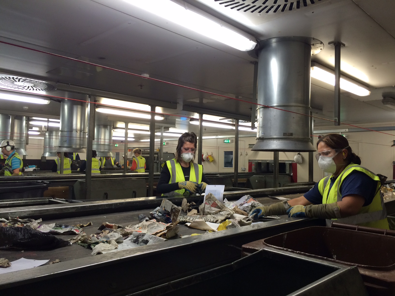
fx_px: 331
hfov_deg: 61.7
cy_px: 148
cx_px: 198
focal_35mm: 29
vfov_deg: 48.2
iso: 50
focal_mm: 4.15
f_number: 2.2
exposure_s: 1/33
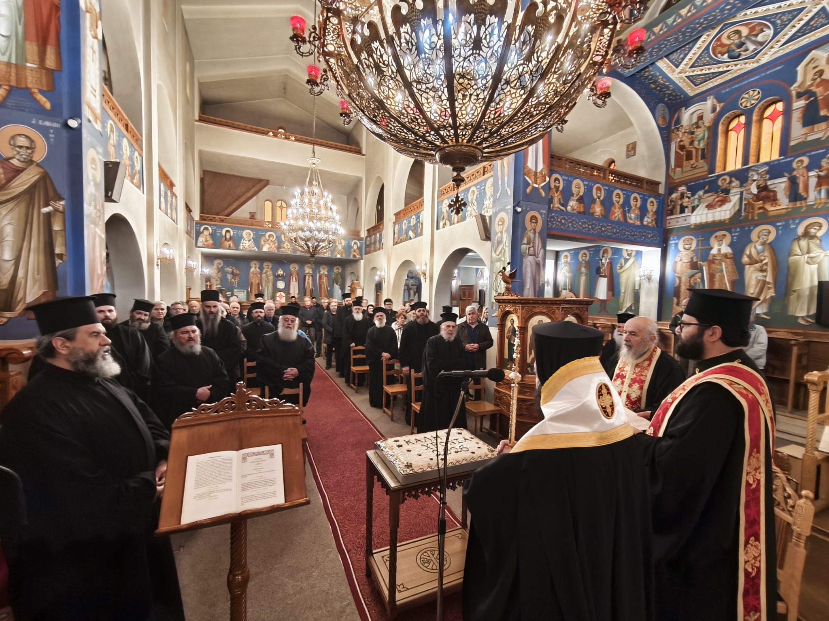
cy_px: 310
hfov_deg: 98.2
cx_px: 414
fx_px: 359
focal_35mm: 15
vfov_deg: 81.7
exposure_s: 1/16.7
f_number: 2.2
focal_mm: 1.91
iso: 1000
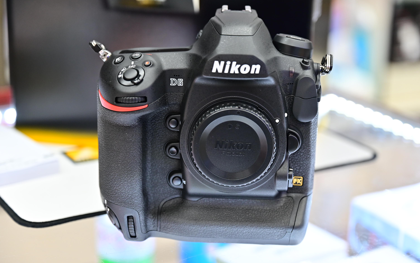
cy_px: 123
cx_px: 209
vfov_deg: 18.1
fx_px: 824
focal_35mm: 72
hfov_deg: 28.6
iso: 800
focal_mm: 70
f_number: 3.5
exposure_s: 1/200
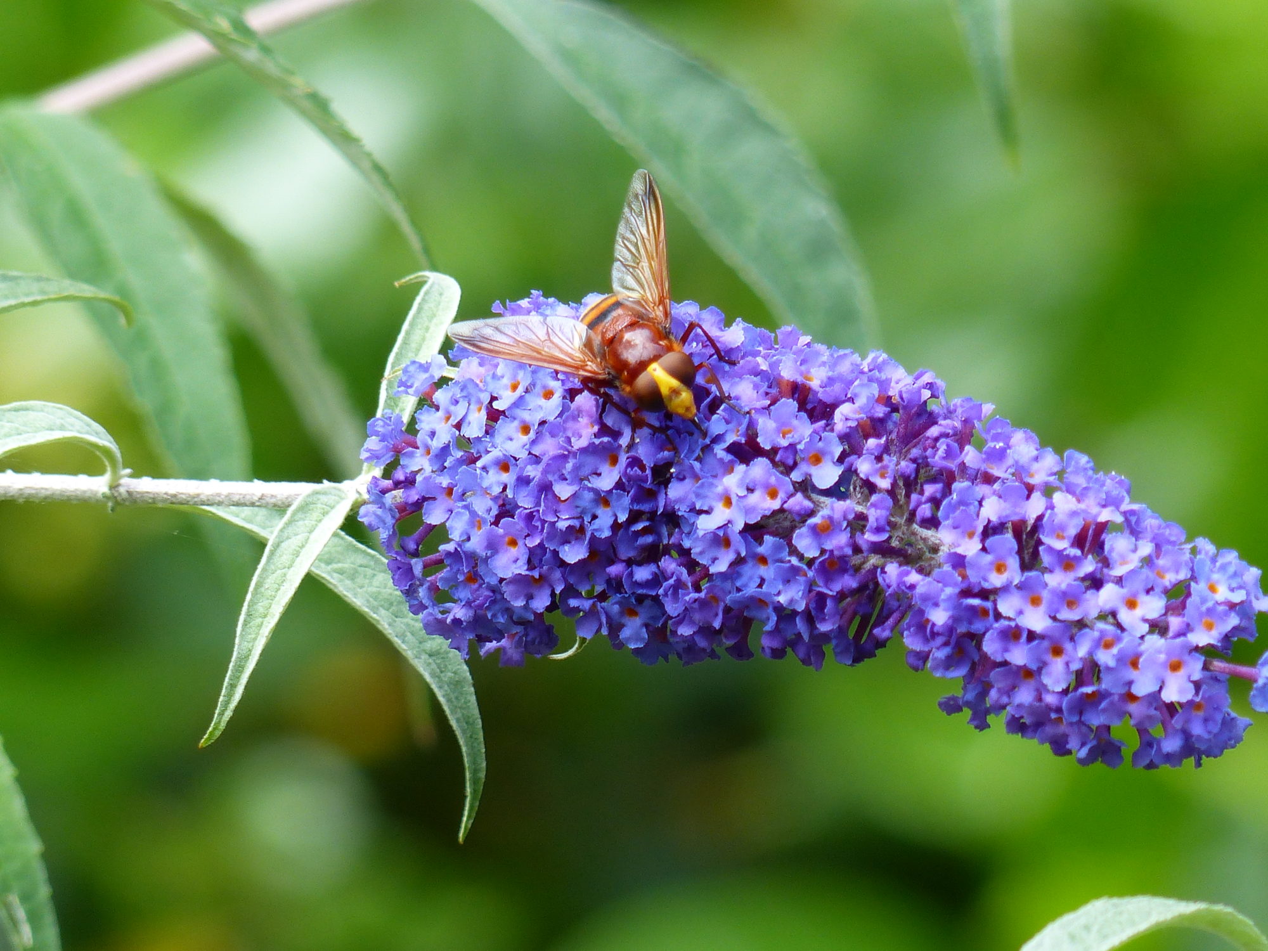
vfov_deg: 2.3
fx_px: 24176
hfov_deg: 3.0
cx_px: 634
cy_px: 476
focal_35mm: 660
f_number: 4
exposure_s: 1/160
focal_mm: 108
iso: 100
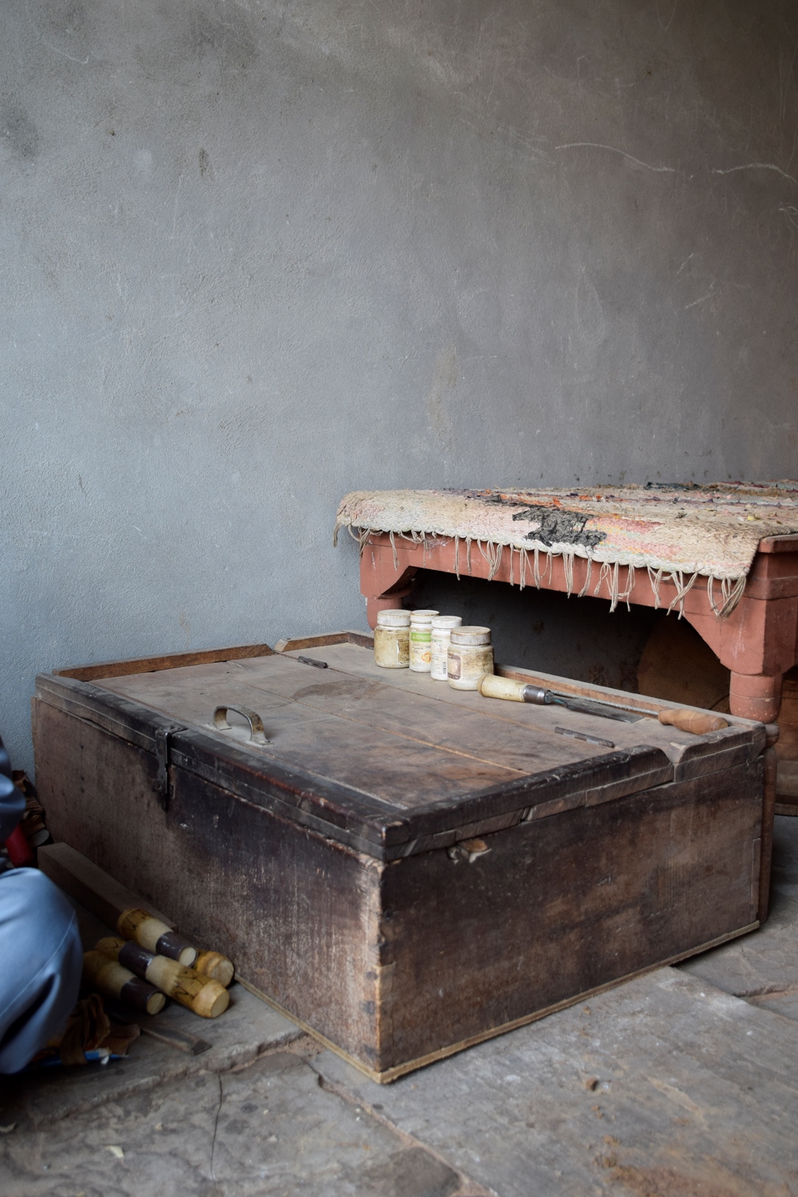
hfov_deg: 37.3
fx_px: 1181
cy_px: 589
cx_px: 410
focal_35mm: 36
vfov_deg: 53.8
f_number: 4.5
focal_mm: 23
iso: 400
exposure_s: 1/80
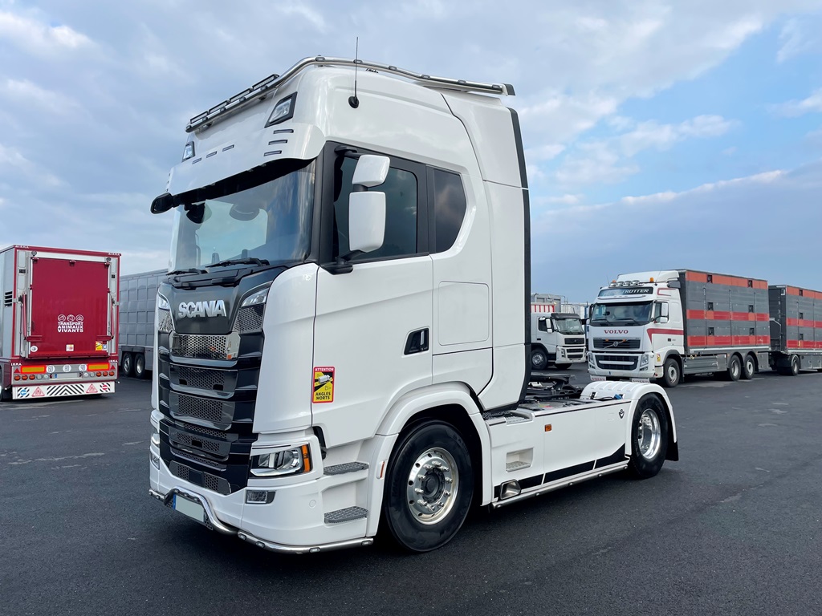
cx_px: 411
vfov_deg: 53.1
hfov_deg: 67.3
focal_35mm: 26
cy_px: 308
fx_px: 617
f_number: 1.6
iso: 32
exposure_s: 1/1453
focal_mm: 4.2
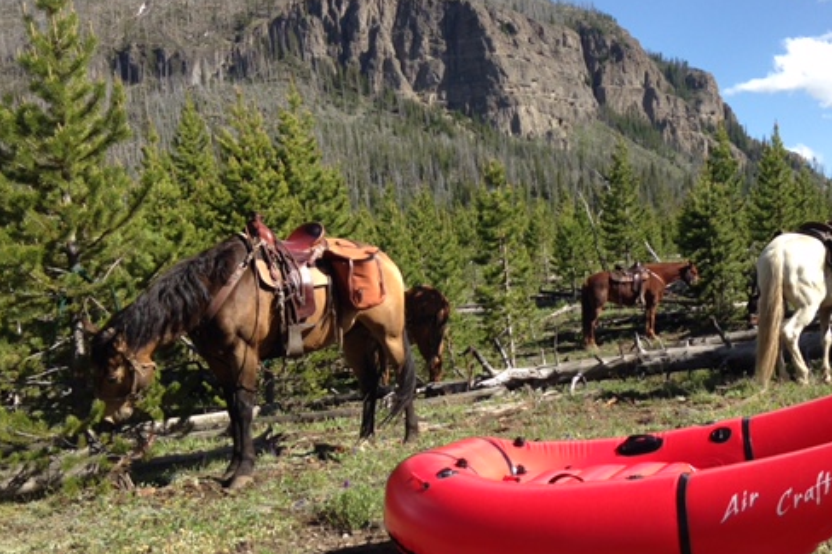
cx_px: 513
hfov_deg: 43.3
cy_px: 307
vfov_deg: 29.8
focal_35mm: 45
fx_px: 1040
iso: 50
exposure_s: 1/834
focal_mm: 4.12
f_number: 2.4
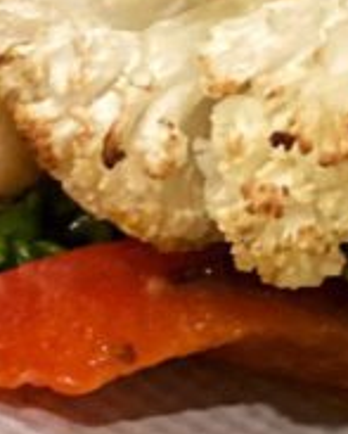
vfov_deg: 4.5
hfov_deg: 3.6
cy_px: -484
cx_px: 982
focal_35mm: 425
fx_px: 5458
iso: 200
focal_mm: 6
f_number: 2
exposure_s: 1/33
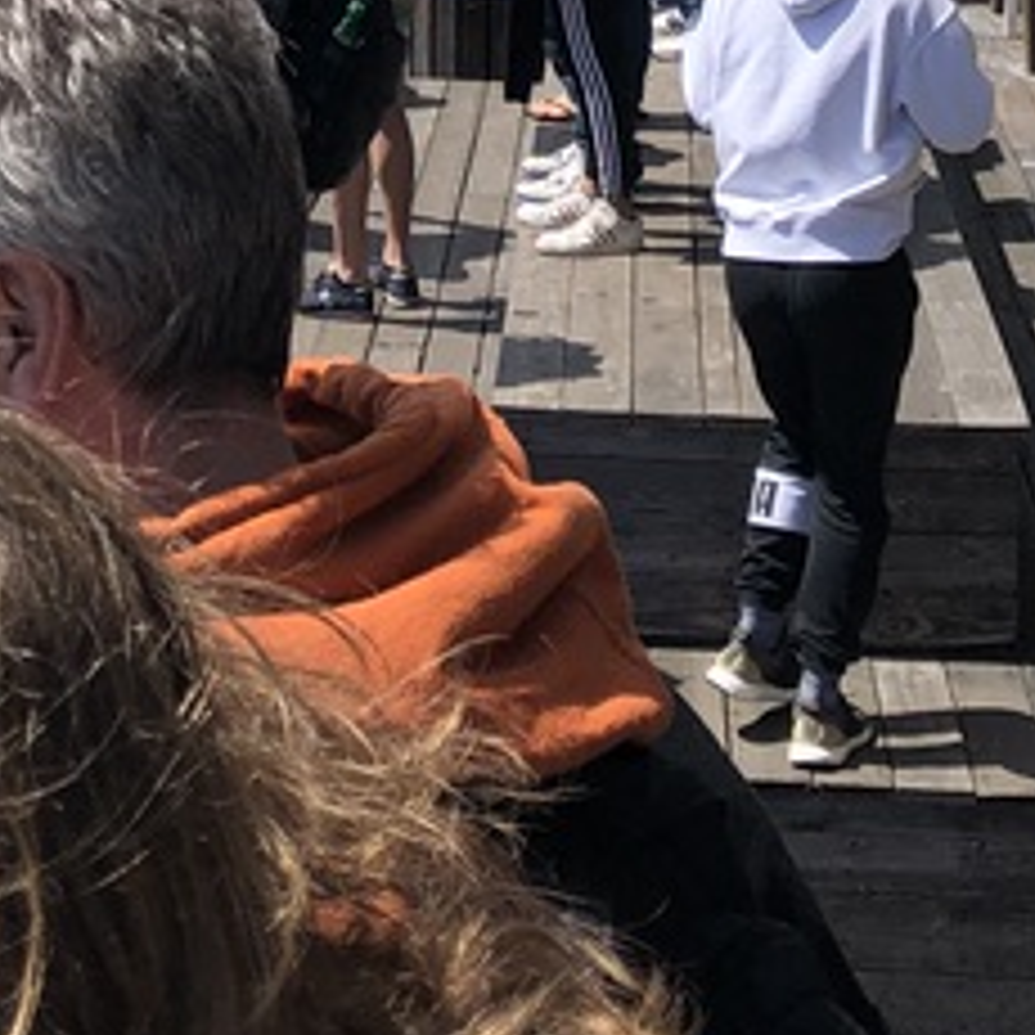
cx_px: 212
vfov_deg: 14.7
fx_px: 3721
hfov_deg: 15.7
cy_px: -526
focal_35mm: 110
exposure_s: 1/2525
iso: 25
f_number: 1.8
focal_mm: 4
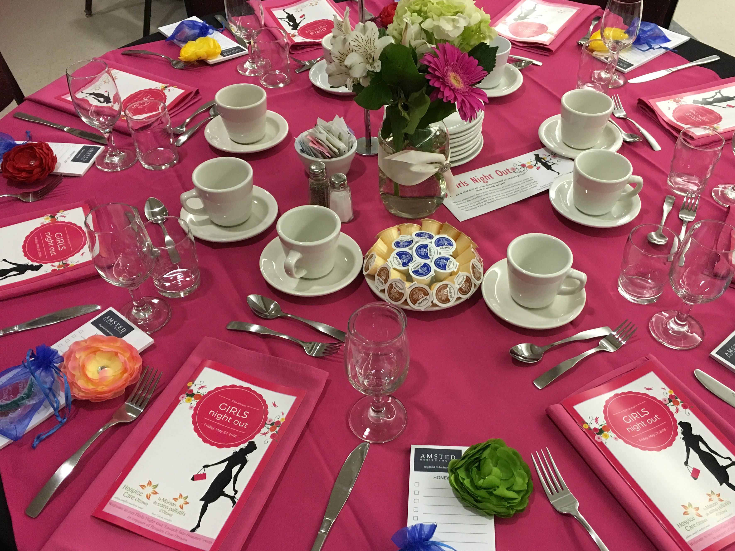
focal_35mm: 33
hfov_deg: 55.2
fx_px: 701
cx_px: 408
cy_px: 299
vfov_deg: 42.9
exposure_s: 1/24
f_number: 2.2
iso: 200
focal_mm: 4.15
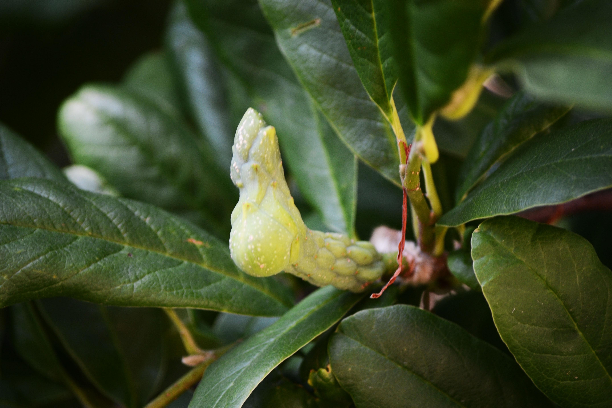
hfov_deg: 7.3
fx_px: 4803
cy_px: 218
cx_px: 299
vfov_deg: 4.9
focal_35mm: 283
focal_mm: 175
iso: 220
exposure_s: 1/160
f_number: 5.6
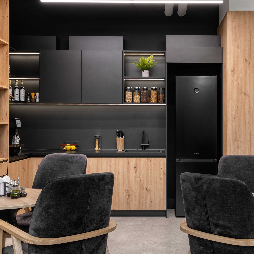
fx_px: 398
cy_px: 165
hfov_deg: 35.2
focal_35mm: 48
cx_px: 151
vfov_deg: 35.1
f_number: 11
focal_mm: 24
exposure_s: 1/1.67
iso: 320
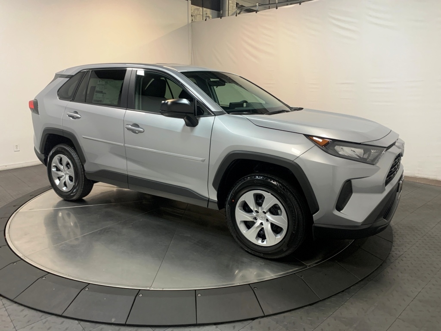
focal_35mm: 26
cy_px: 166
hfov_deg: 67.3
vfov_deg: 53.1
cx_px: 220
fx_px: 331
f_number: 1.8
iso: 200
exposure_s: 1/60
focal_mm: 4.25
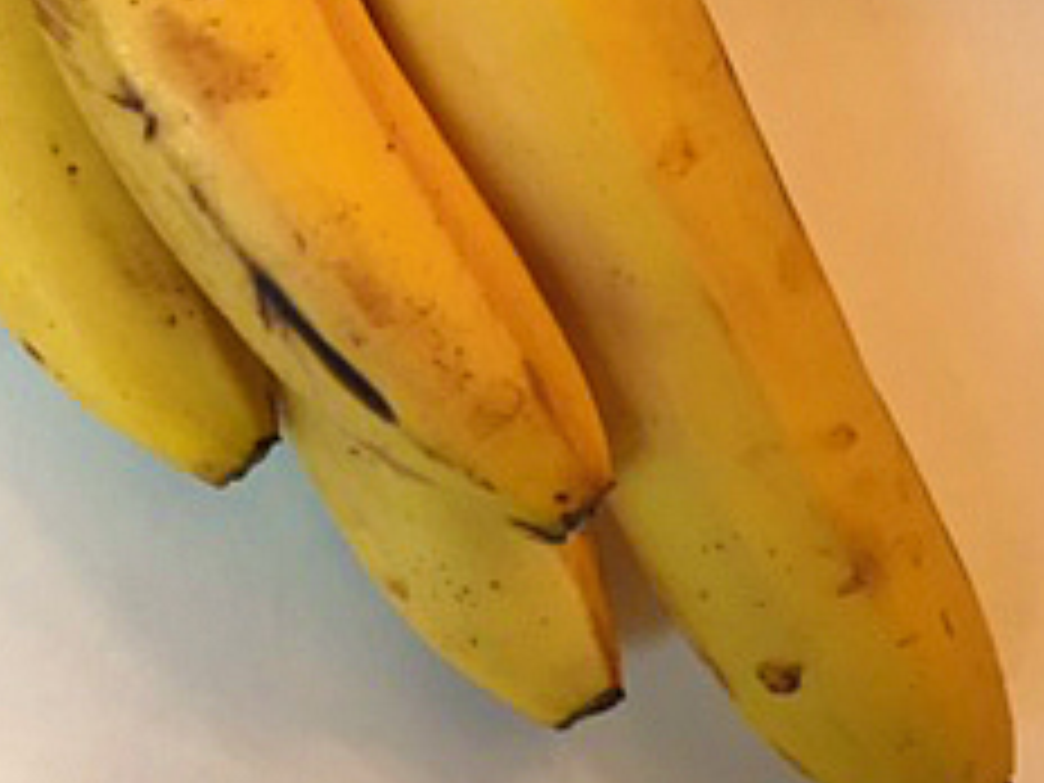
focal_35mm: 80
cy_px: -32
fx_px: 2413
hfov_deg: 21.8
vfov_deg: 17.9
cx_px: -351
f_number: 2.2
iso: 80
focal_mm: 4.15
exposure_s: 1/30
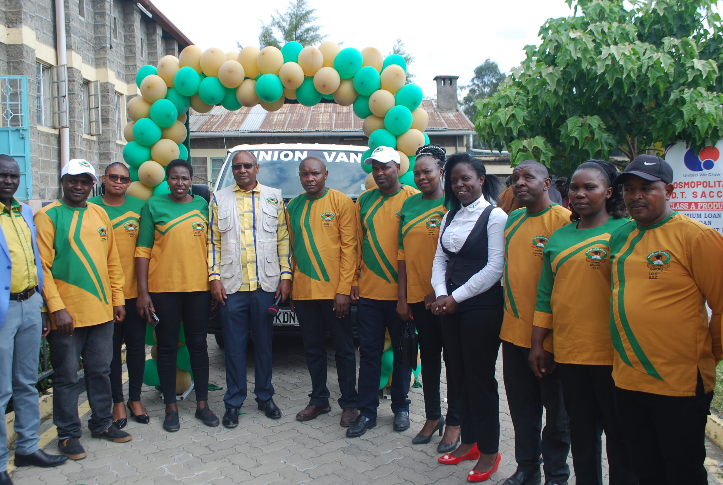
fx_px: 664
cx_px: 362
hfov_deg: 57.1
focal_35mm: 33
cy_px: 242
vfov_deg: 40.1
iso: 100
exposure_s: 1/125
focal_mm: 22
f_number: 5.6
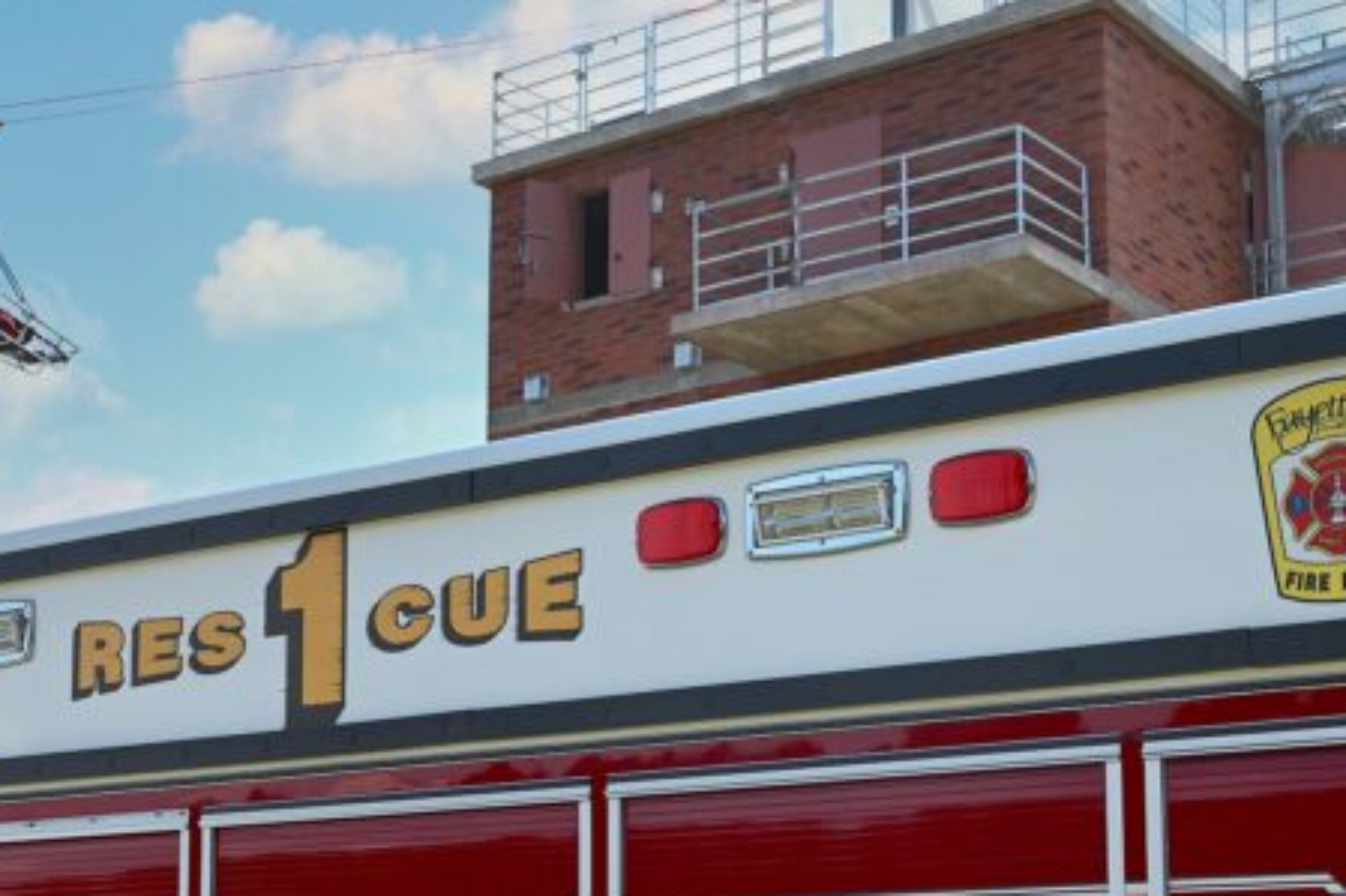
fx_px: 2504
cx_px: 648
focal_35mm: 67
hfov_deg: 30.1
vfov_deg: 20.1
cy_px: 724
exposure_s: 1/640
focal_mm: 32
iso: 64
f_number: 4.5
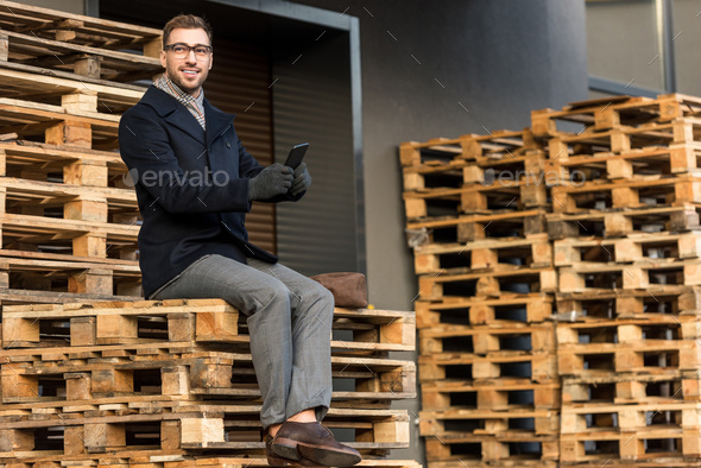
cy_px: 234
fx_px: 2377
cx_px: 350
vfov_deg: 11.2
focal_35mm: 122
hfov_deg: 16.8
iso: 200
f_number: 3.2
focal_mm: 122
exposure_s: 1/400
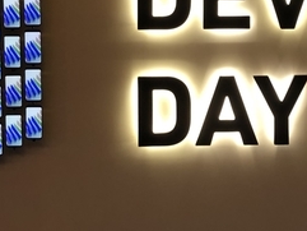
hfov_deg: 21.0
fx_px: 825
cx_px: 218
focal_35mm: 93
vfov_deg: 15.7
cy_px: 17
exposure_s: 1/50
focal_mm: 3.99
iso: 32
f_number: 1.8
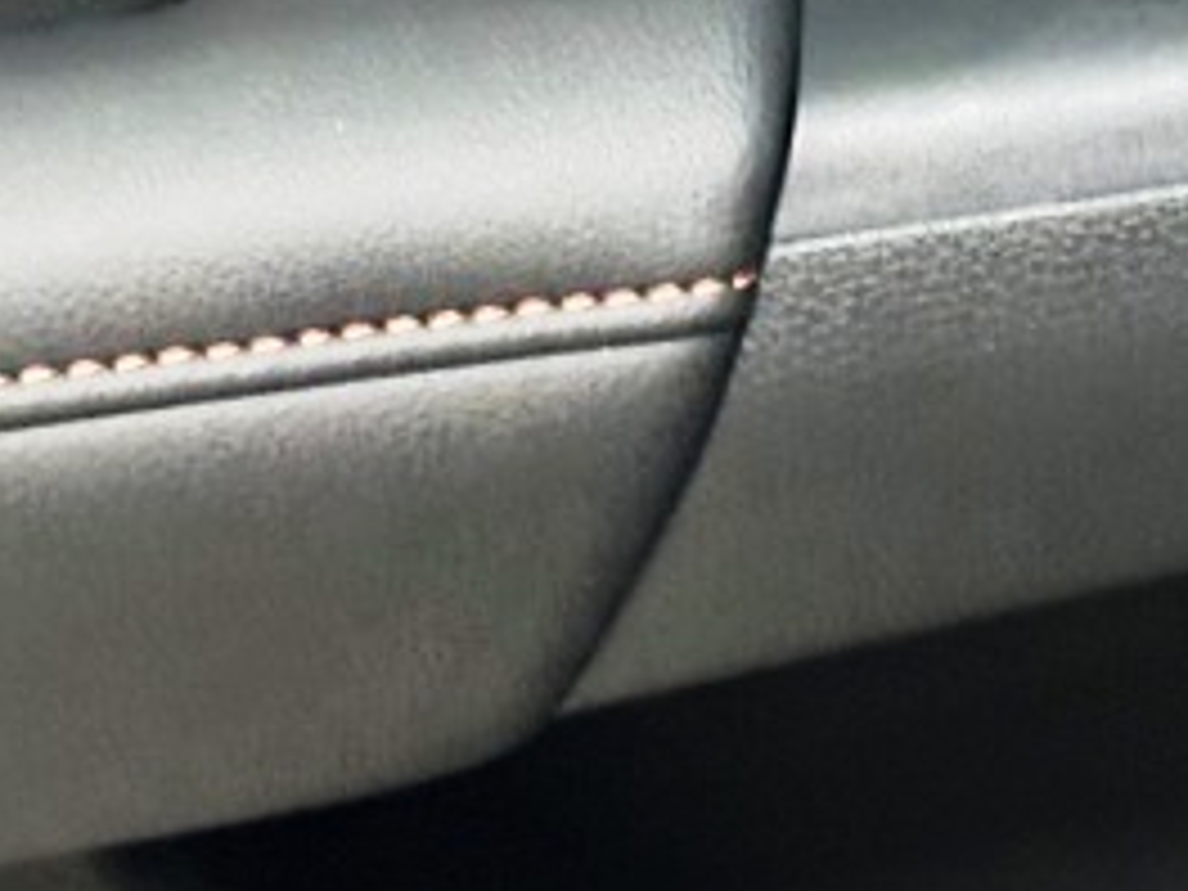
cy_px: -752
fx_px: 6383
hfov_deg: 10.4
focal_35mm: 186
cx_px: 1570
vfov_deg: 7.7
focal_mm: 6.86
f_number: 1.78
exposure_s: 1/24
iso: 640
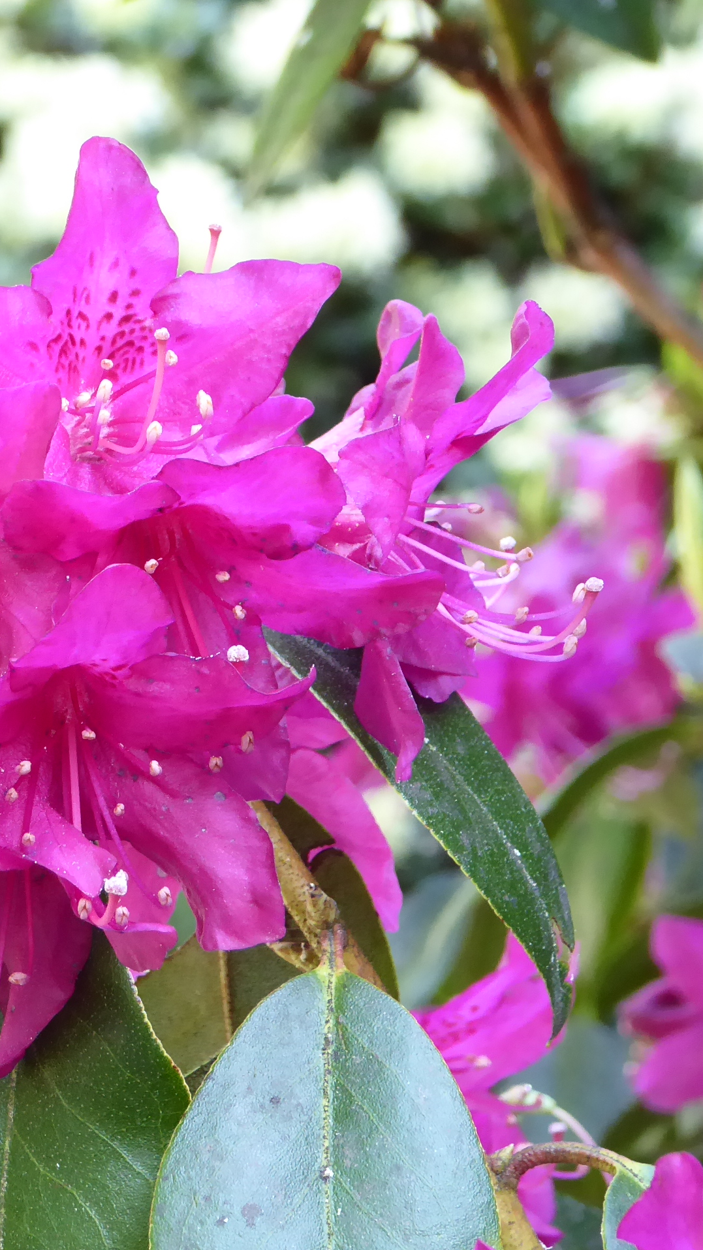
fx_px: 6662
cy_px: 624
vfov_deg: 10.7
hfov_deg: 6.0
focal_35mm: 201
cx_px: 172
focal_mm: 22.3
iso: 400
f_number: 5.2
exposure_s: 1/50
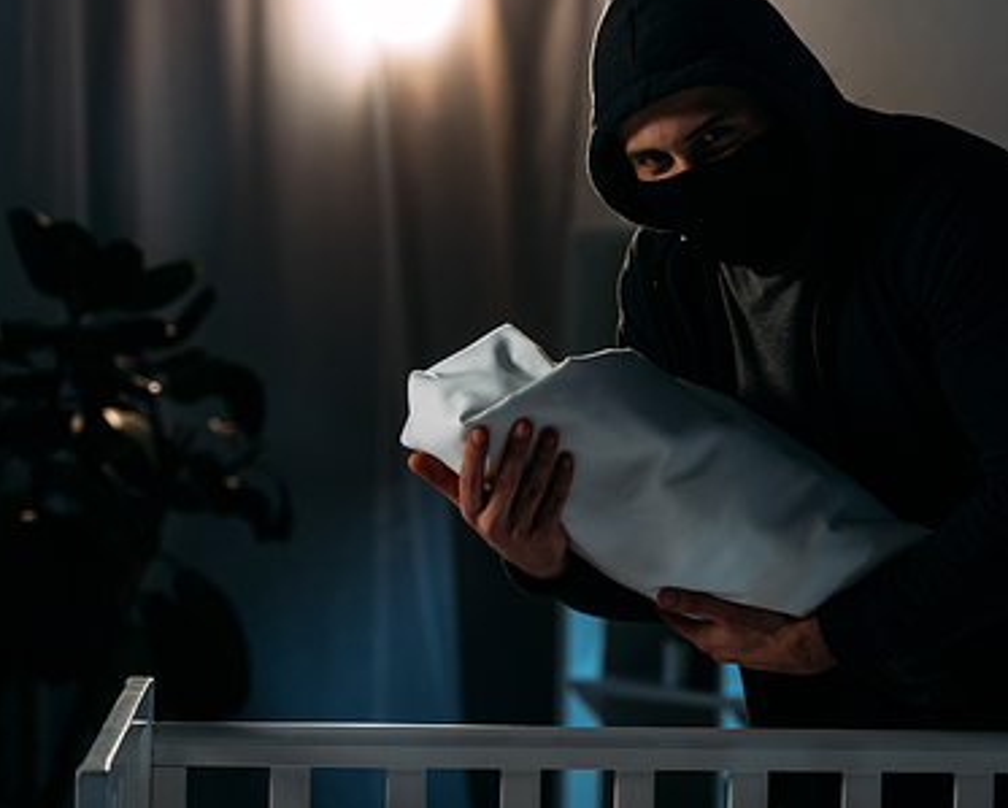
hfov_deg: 14.6
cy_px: 365
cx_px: 665
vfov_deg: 11.7
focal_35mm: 132
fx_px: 3941
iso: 160
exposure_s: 1/200
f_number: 3.5
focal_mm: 105
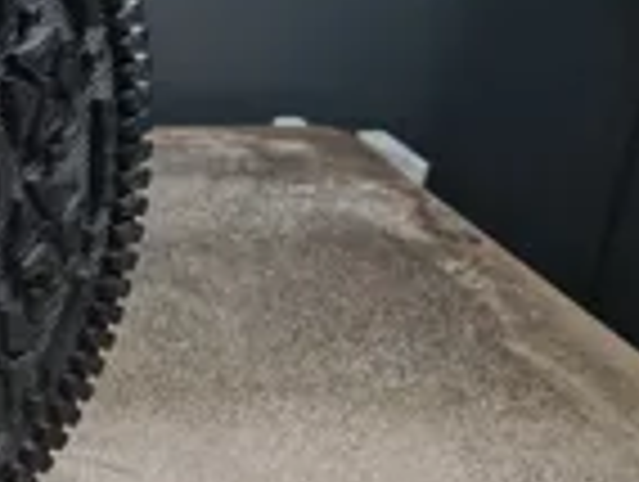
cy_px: 180
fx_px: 1405
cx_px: -189
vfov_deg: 19.4
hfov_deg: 22.8
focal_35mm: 76
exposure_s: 1/39
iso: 250
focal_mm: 1.82
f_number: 2
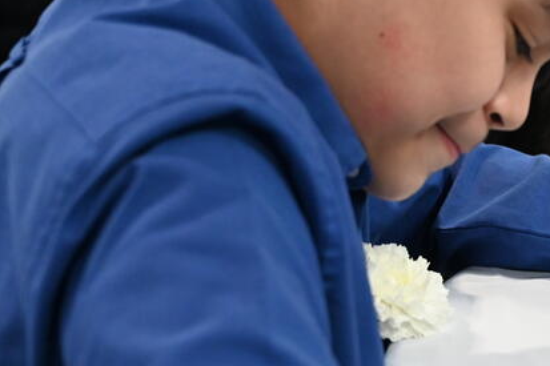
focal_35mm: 124
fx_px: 1894
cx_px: 553
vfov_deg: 11.0
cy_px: 166
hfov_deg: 16.2
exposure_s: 1/100
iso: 3200
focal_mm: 40
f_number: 4
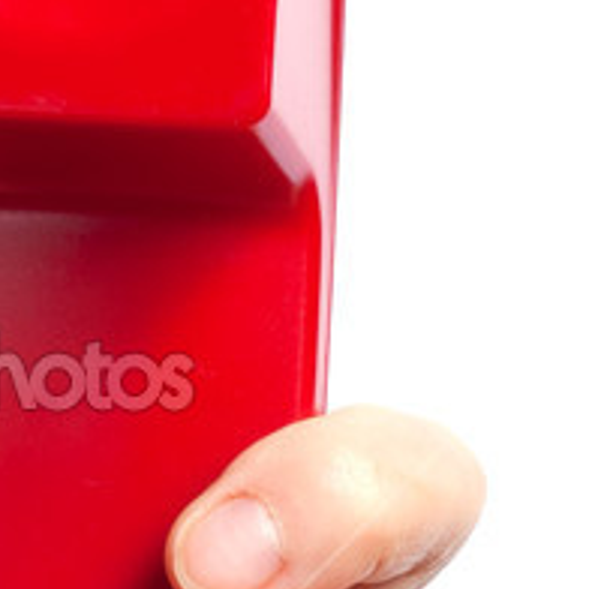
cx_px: -83
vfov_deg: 5.2
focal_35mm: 333
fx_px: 6410
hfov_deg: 5.2
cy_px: 978
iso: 100
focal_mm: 50
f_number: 13
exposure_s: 1/200
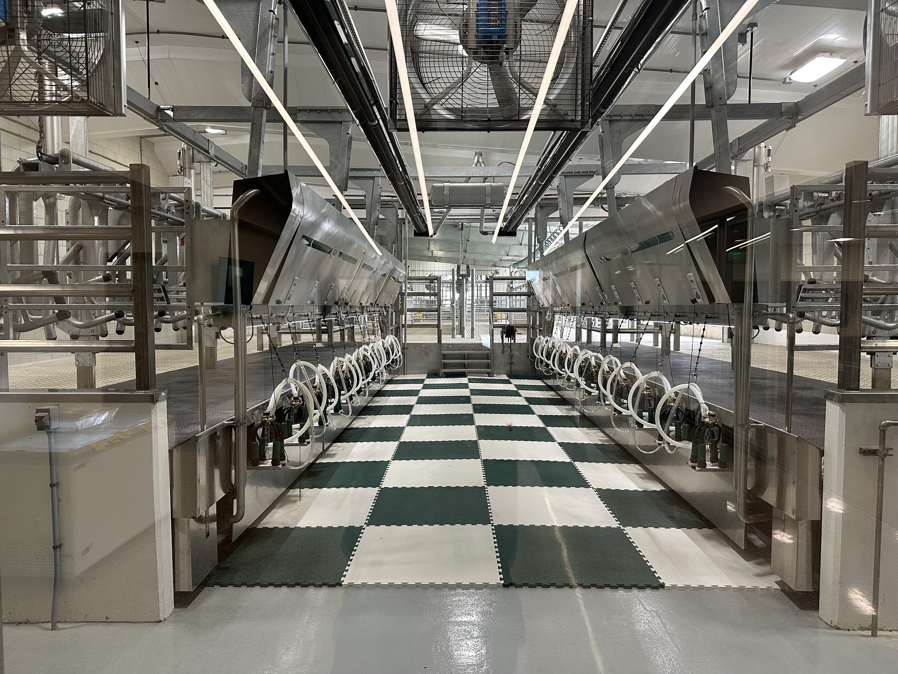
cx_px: 449
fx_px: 623
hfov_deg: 71.6
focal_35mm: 24
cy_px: 337
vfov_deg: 56.8
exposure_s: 1/85
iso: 250
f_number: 1.78
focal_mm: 6.86
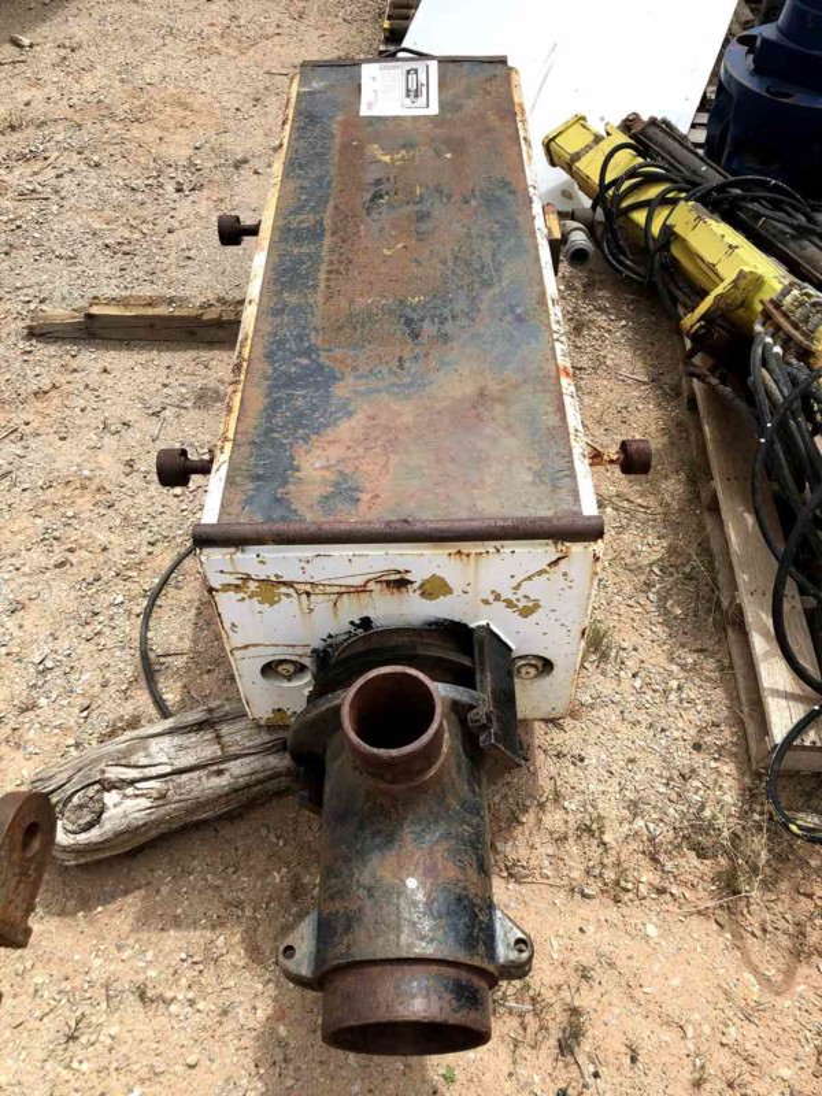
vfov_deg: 63.4
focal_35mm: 28
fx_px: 887
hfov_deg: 49.7
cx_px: 411
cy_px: 548
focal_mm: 3.99
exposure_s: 1/2088
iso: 20
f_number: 1.8
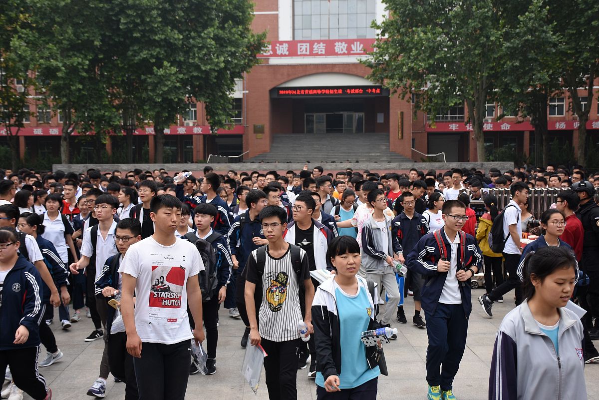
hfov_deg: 43.6
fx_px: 749
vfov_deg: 29.9
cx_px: 300
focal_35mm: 45
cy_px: 200
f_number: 4.5
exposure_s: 1/1000
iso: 200
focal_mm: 30
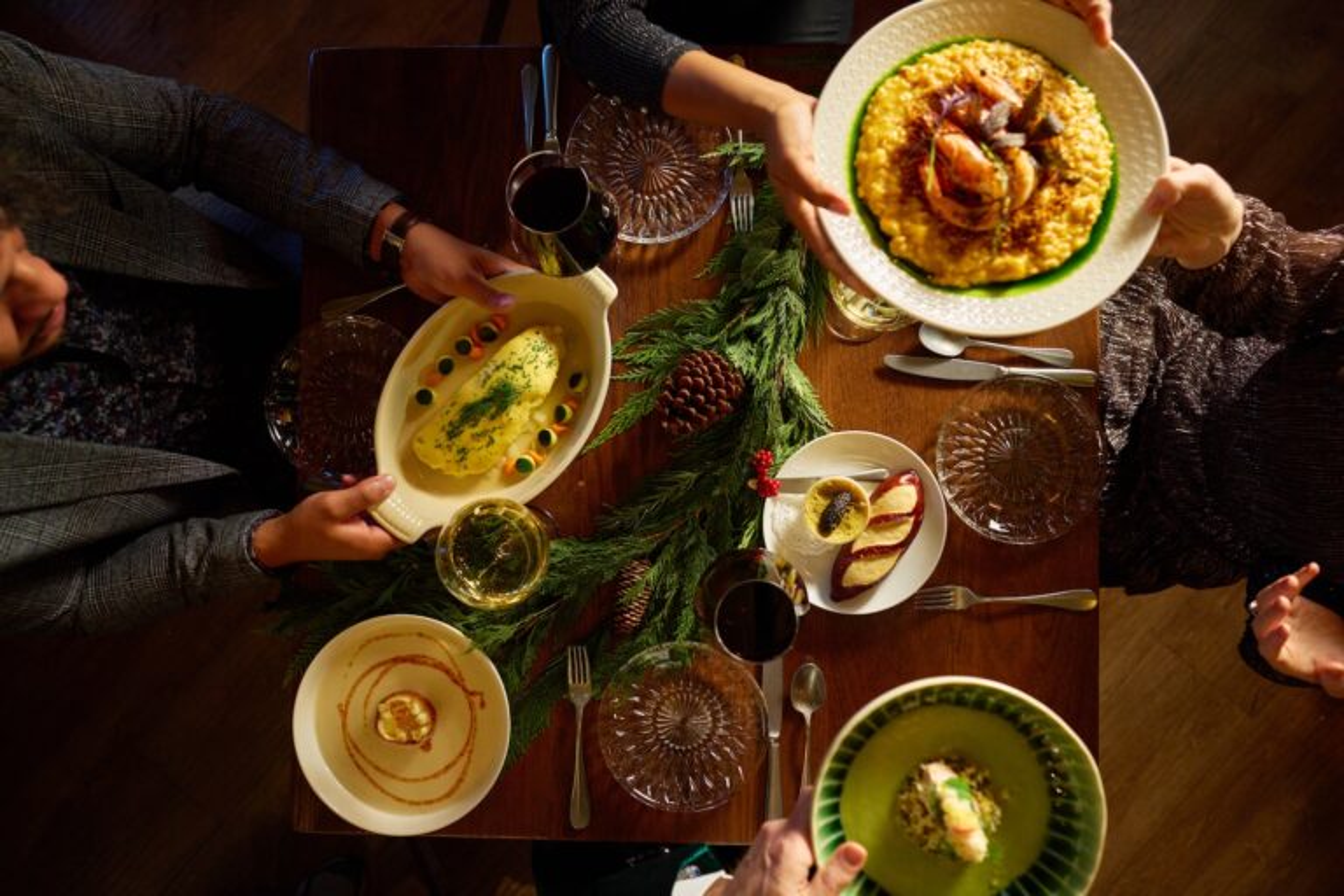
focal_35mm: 24
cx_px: 672
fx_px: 896
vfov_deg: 53.1
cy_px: 448
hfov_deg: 73.7
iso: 1600
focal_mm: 24
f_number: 2.8
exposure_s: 1/125
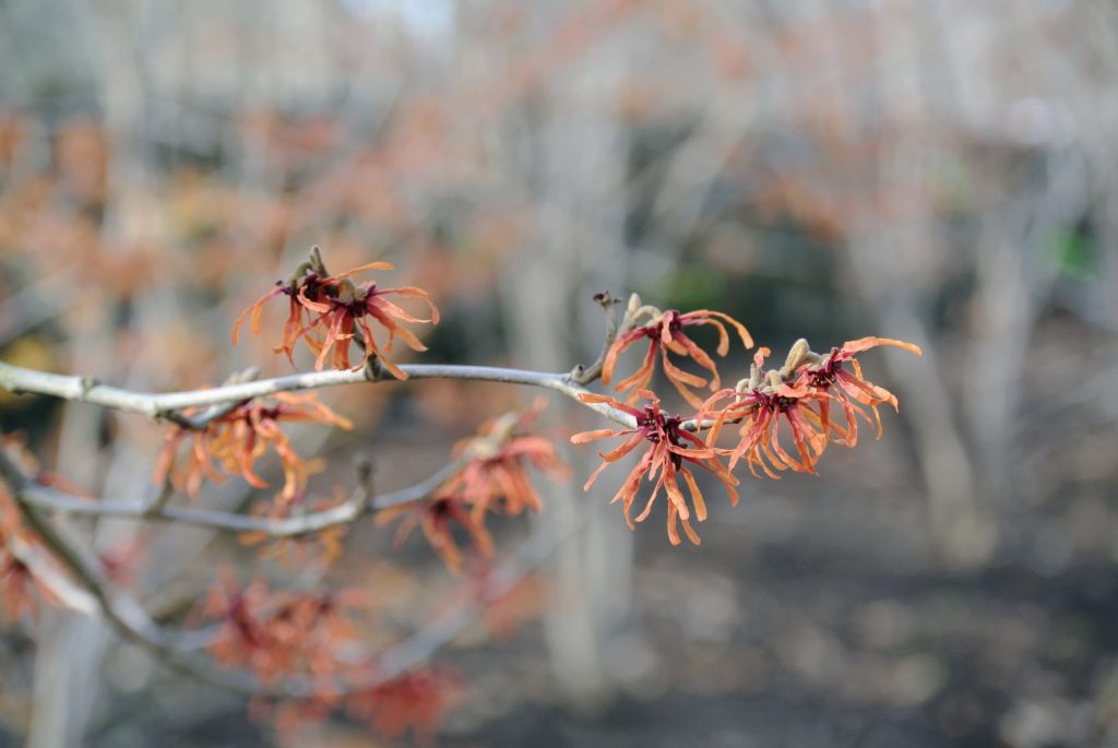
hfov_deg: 18.4
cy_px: 374
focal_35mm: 111
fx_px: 3451
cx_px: 559
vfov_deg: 12.4
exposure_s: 1/125
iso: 100
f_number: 4
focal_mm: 41.2
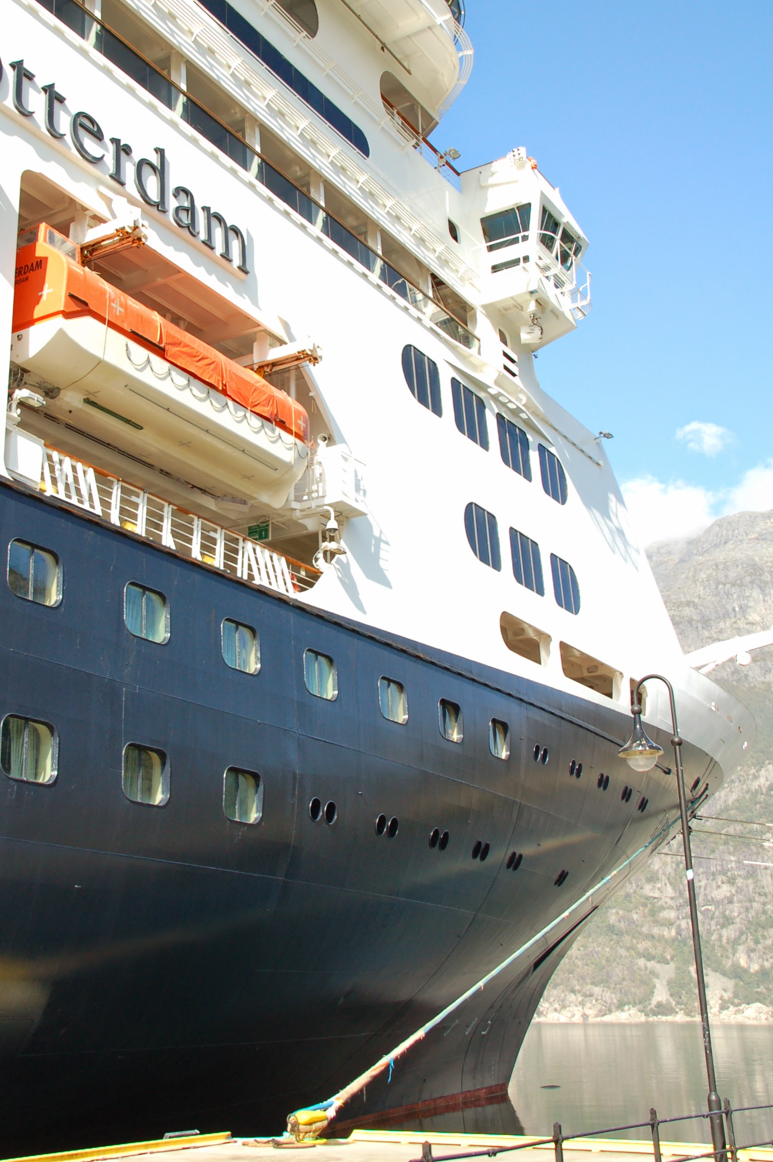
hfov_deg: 34.1
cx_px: 319
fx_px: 1258
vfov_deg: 49.4
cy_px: 488
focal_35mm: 39
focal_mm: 22
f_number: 9
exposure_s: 1/320
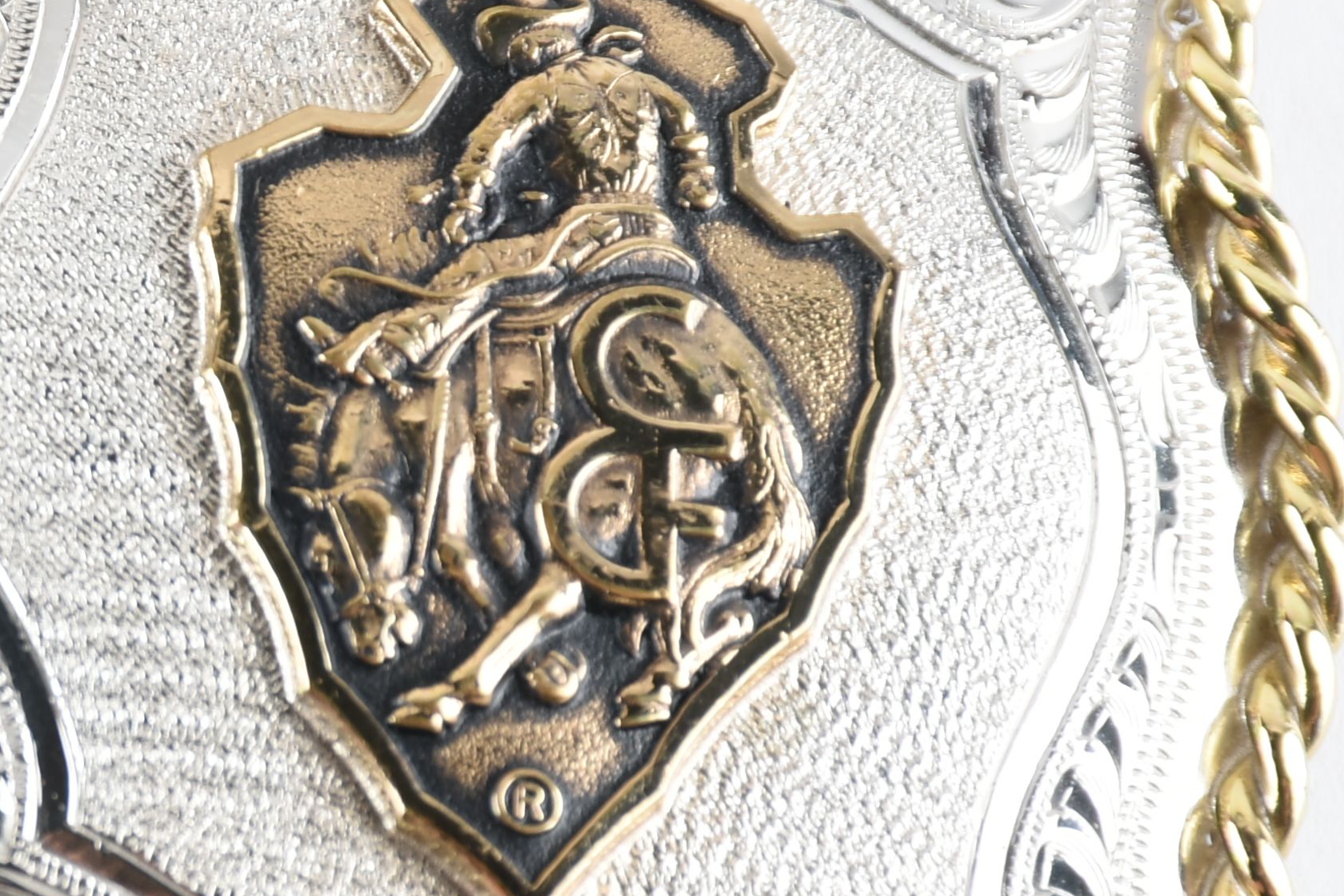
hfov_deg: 3.7
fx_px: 20980
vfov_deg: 2.4
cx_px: -340
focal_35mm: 562
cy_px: 593
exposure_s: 1/100
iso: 100
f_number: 11
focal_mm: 140
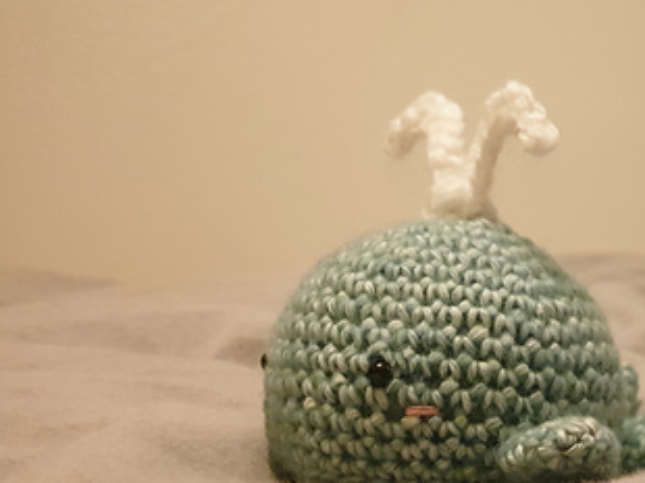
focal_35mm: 84
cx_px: 468
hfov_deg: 23.1
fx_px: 1564
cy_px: 249
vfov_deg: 17.5
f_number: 2.4
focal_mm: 6
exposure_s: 1/25
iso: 1250
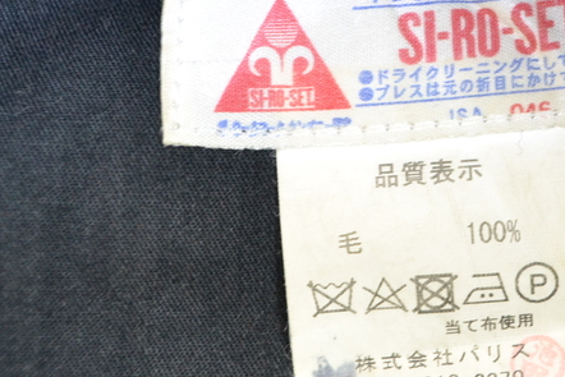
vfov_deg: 14.4
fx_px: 1491
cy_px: 112
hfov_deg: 21.2
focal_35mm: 95
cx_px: 453
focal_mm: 28
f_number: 4.5
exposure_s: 1/20
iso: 1600
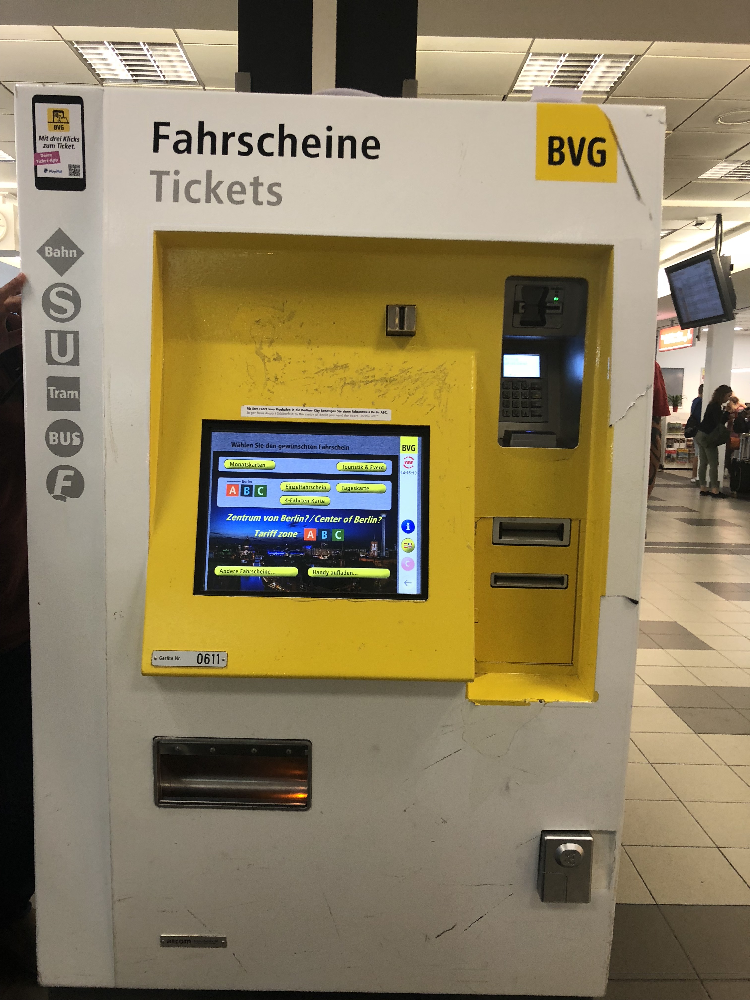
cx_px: 375
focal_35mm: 28
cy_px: 500
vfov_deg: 63.4
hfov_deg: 49.7
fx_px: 809
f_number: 1.8
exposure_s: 1/20
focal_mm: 4
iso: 40
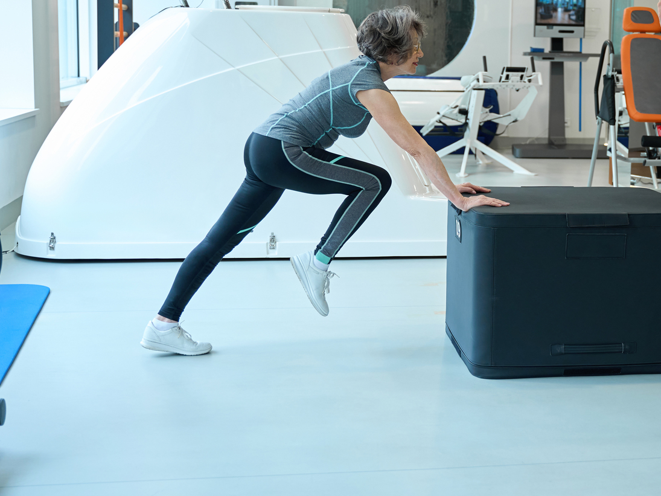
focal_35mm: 60
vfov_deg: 24.3
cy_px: 190
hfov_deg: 31.4
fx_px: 1149
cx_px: 506
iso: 640
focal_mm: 35.7
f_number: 2.8
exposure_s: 1/250
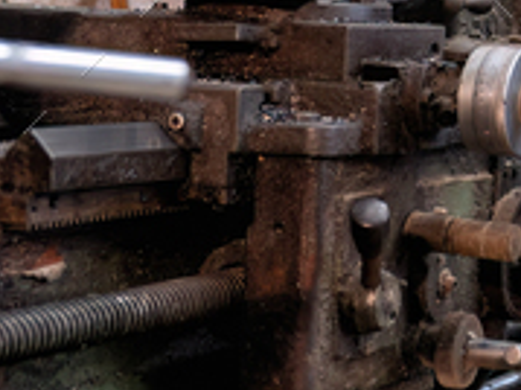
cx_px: 748
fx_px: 1910
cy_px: -33
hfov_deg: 14.6
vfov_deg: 11.5
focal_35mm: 127
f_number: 2.8
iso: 400
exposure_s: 1/160
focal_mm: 27
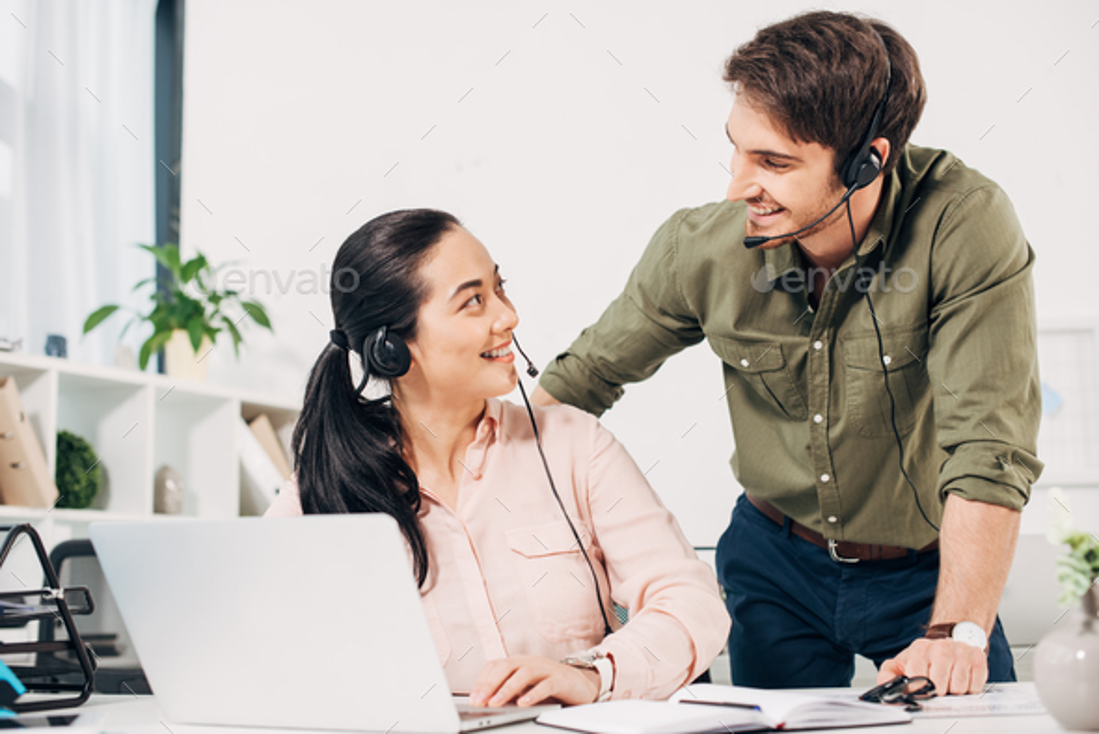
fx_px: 1527
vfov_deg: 27.0
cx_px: 550
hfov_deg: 39.6
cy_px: 367
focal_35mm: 50
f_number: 3.5
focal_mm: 50
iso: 320
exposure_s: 1/200
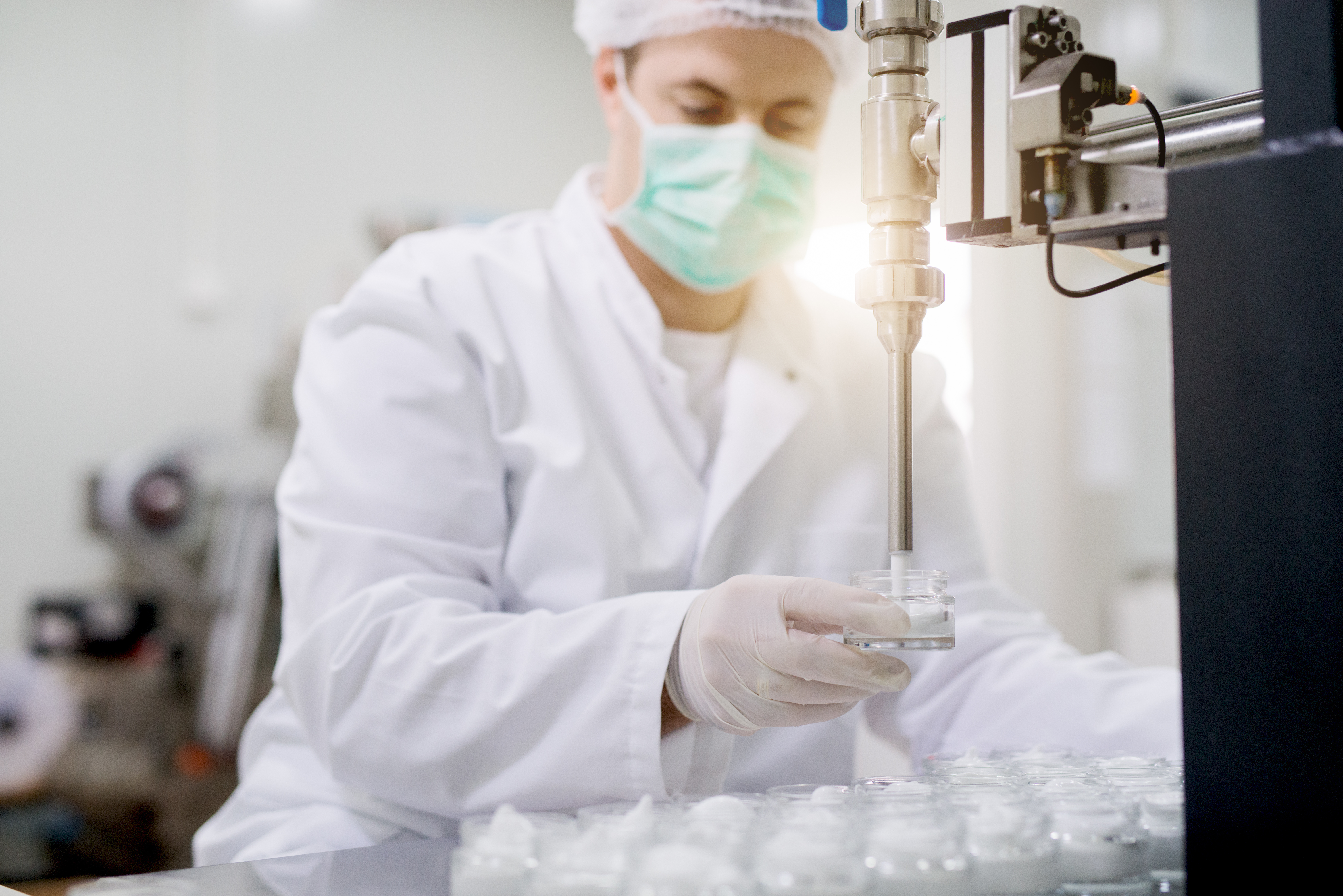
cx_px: 672
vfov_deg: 27.0
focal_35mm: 50
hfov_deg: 39.6
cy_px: 448
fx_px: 1866
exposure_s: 1/250
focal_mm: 50
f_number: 2.2
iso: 800
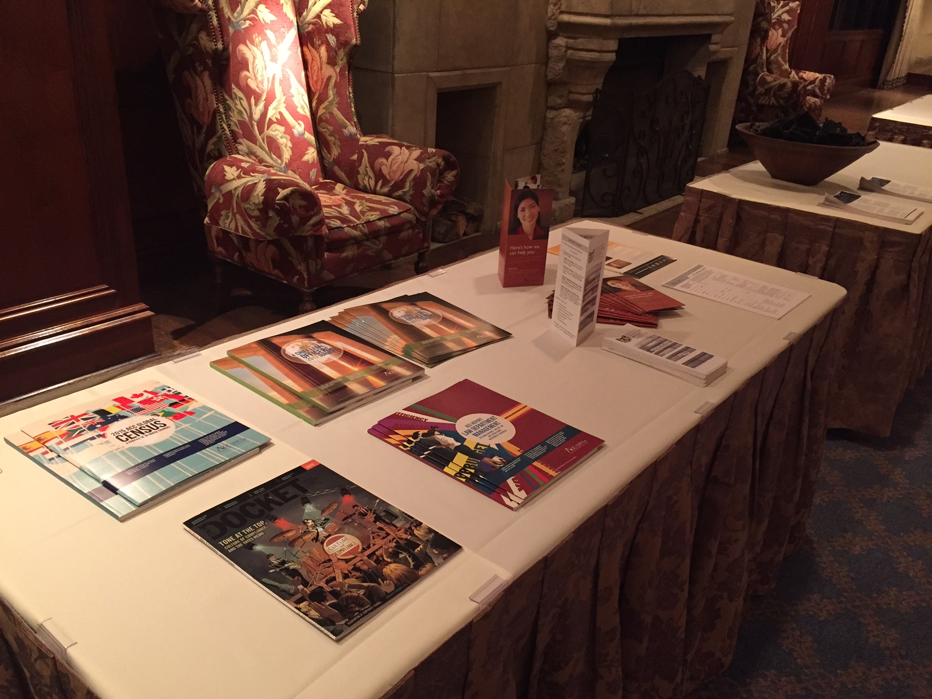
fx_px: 781
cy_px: 350
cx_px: 466
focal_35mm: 29
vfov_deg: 48.2
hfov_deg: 61.7
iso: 250
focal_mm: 4.15
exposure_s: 1/24
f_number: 2.2
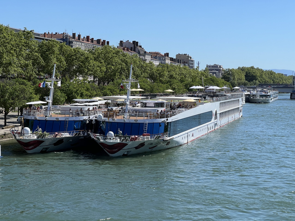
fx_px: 656
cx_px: 148
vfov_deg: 19.1
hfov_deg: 25.3
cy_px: 110
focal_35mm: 77
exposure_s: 1/935
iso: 32
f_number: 2.8
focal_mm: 9
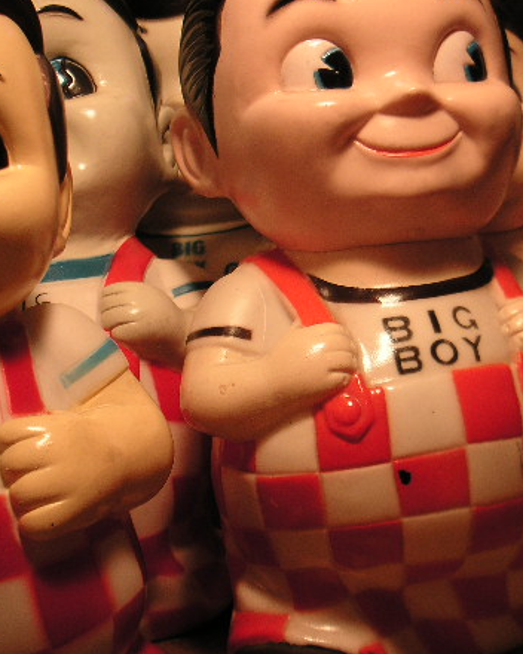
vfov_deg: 34.7
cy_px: 300
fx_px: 1045
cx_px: 361
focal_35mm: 54
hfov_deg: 27.9
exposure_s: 1/45
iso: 80
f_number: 3.3
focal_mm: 6.3
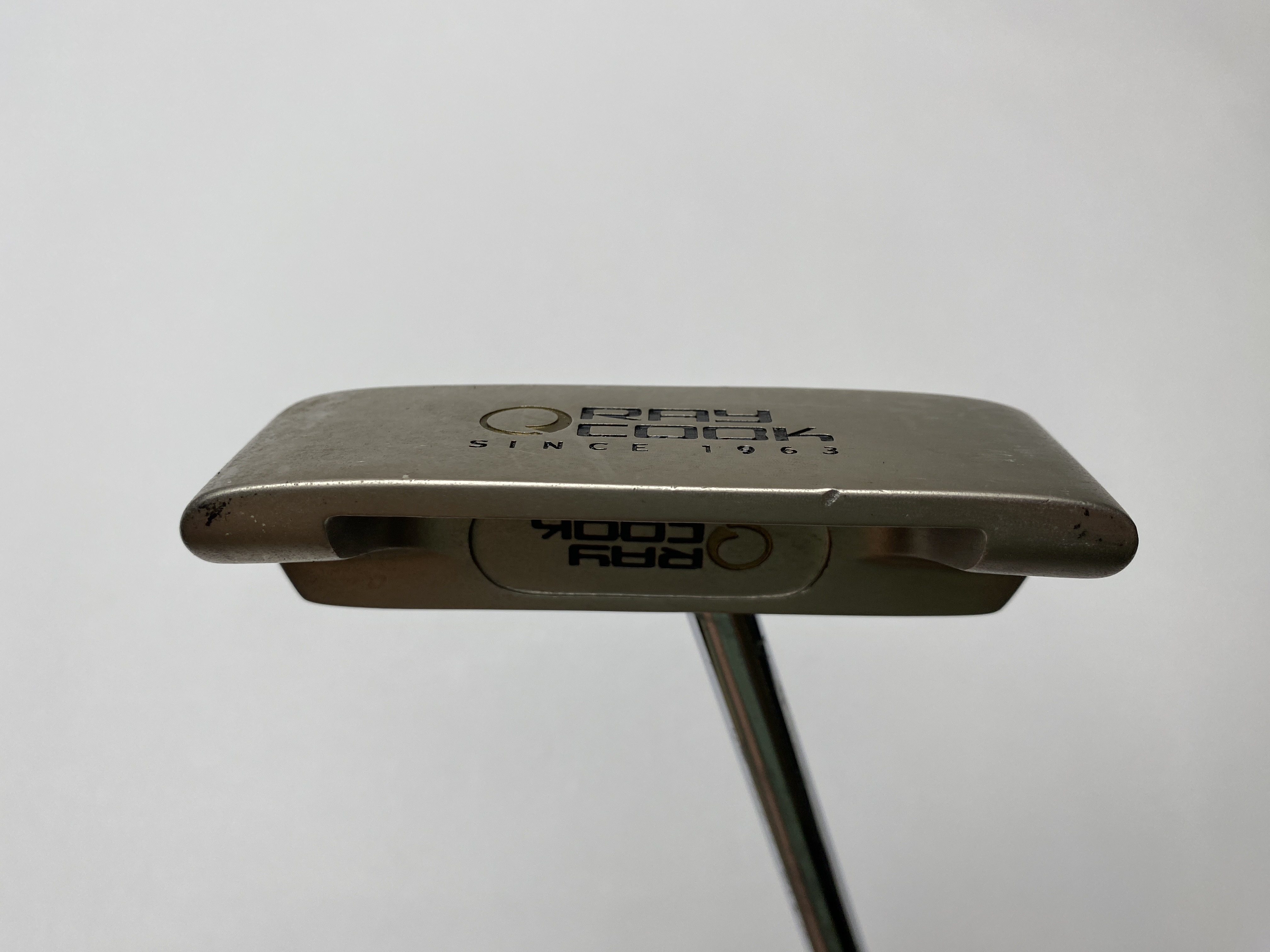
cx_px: 635
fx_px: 954
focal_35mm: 26
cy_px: 476
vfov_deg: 53.1
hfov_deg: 67.3
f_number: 1.8
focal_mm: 4.25
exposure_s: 1/431
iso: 32
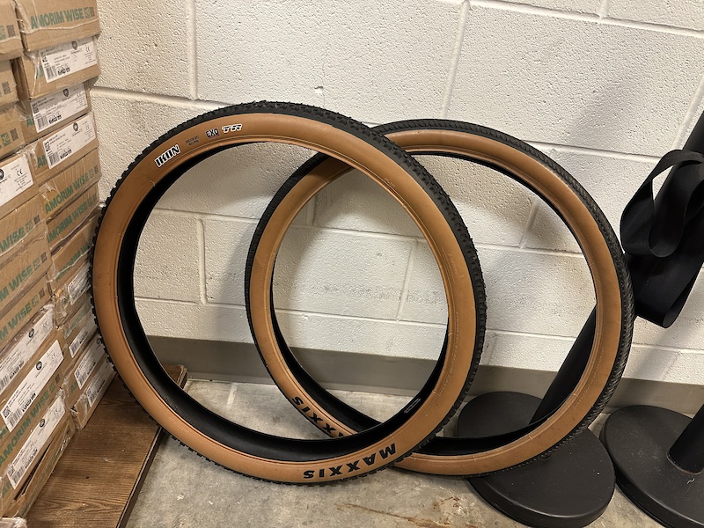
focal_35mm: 24
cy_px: 264
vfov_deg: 56.8
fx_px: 488
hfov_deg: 71.6
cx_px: 352
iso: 320
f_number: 1.78
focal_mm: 6.86
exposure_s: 1/54
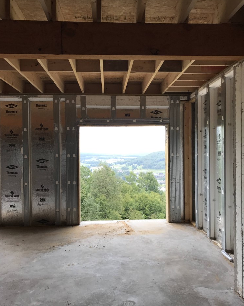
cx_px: 123
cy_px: 159
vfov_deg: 58.8
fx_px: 271
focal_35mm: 30
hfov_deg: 48.5
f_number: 1.8
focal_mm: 3.99
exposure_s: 1/245
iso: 20
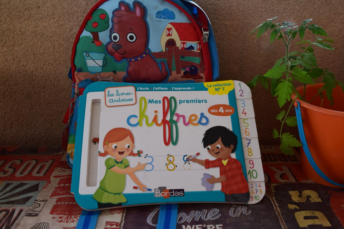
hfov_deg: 57.2
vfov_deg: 40.0
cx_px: 172
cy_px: 114
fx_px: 315
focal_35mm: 33
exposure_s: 1/125
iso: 400
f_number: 9
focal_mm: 22
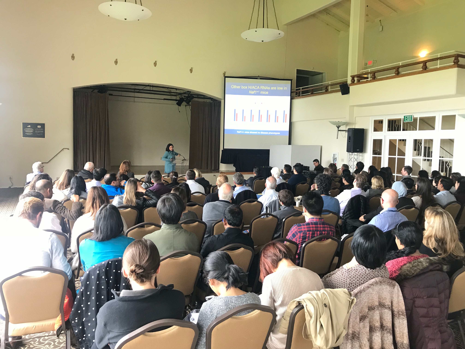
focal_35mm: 28
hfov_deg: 63.4
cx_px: 232
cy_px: 174
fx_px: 376
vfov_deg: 49.7
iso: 40
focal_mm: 3.99
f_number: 1.8
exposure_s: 1/15
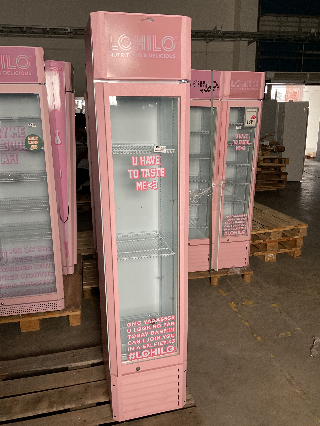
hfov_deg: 48.2
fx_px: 357
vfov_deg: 61.7
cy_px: 213
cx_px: 160
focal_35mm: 29
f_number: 1.8
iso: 100
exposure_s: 1/48
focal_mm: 3
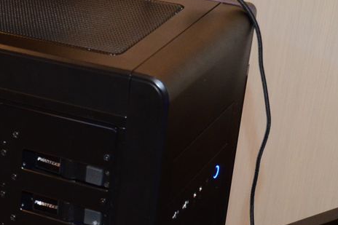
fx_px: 1054
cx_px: -54
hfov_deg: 17.5
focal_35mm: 112
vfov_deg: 12.0
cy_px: 243
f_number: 8
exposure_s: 1/60
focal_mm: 29
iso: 1800
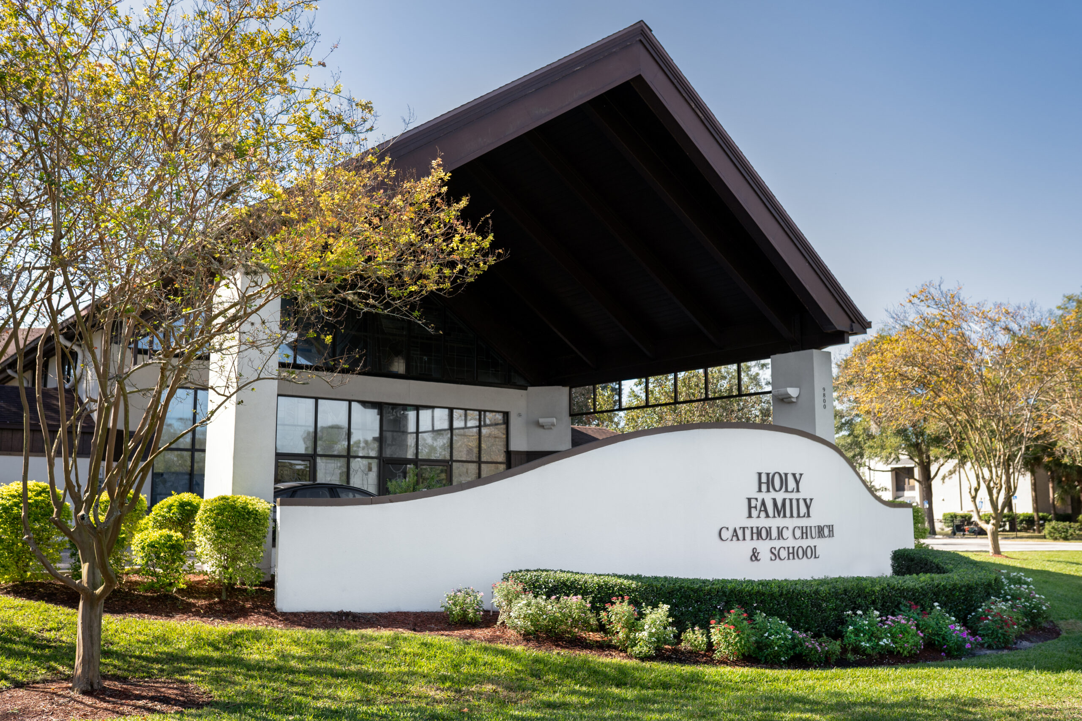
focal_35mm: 35
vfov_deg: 37.9
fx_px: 1052
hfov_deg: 54.4
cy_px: 360
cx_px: 541
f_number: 3.5
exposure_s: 1/1000
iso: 320
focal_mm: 35
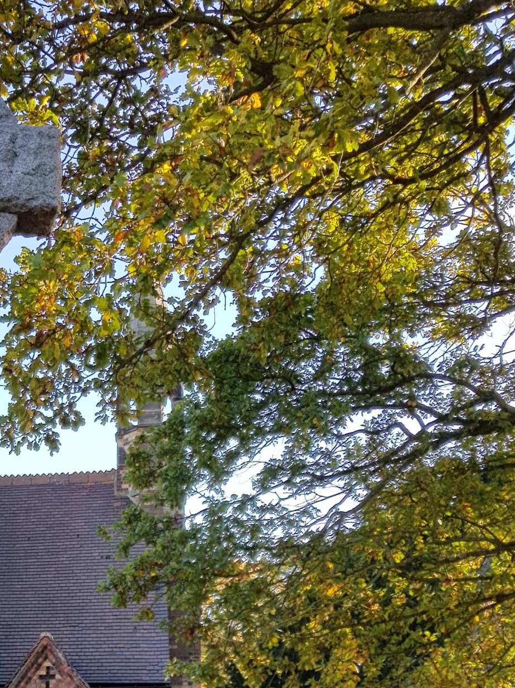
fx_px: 1270
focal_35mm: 64
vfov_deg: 28.2
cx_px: -46
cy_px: 706
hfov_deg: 21.8
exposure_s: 1/512
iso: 40
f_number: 1.7
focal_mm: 4.2
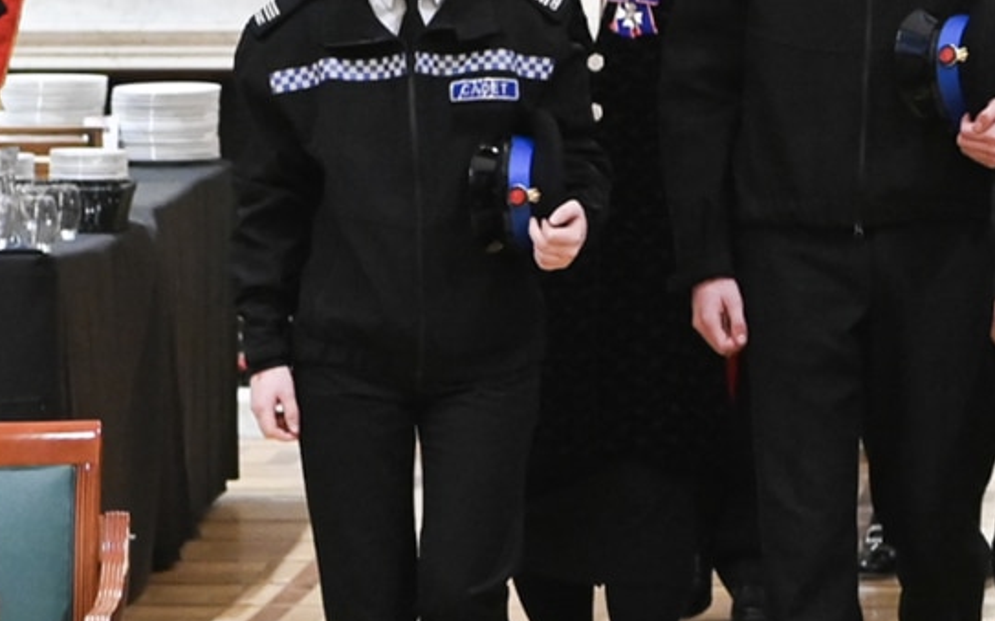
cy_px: 120
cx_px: 764
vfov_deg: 4.9
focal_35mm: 269
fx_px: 7292
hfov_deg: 7.8
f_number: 4.5
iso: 3200
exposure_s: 1/125
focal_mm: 70
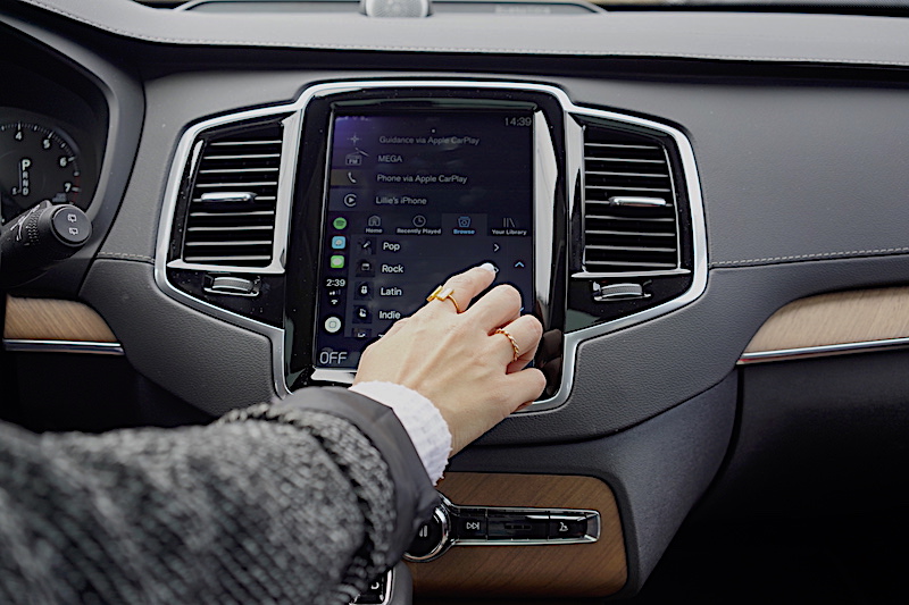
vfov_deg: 37.8
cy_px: 302
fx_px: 884
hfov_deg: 54.4
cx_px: 454
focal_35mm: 35
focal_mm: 35
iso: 320
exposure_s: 1/200
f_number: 4
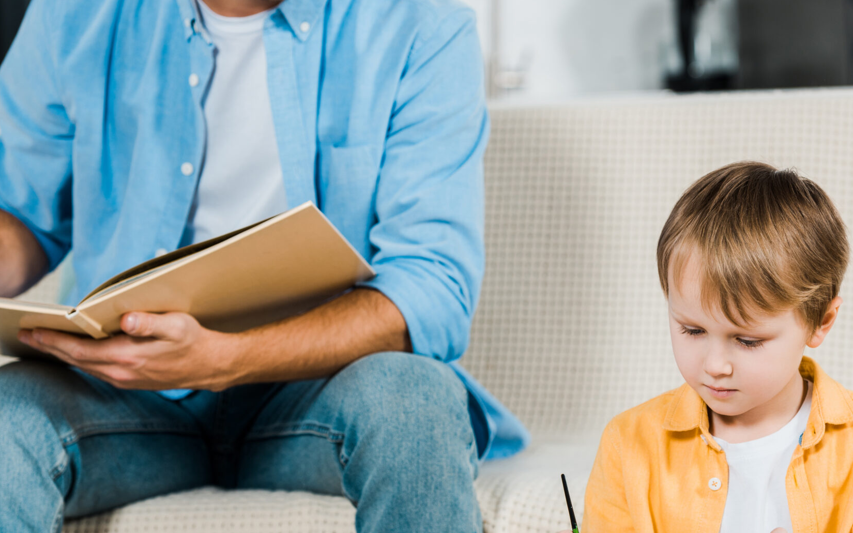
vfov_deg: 7.5
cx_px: 446
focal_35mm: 174
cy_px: 244
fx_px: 4045
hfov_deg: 12.0
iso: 100
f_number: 4.5
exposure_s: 1/160
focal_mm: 110
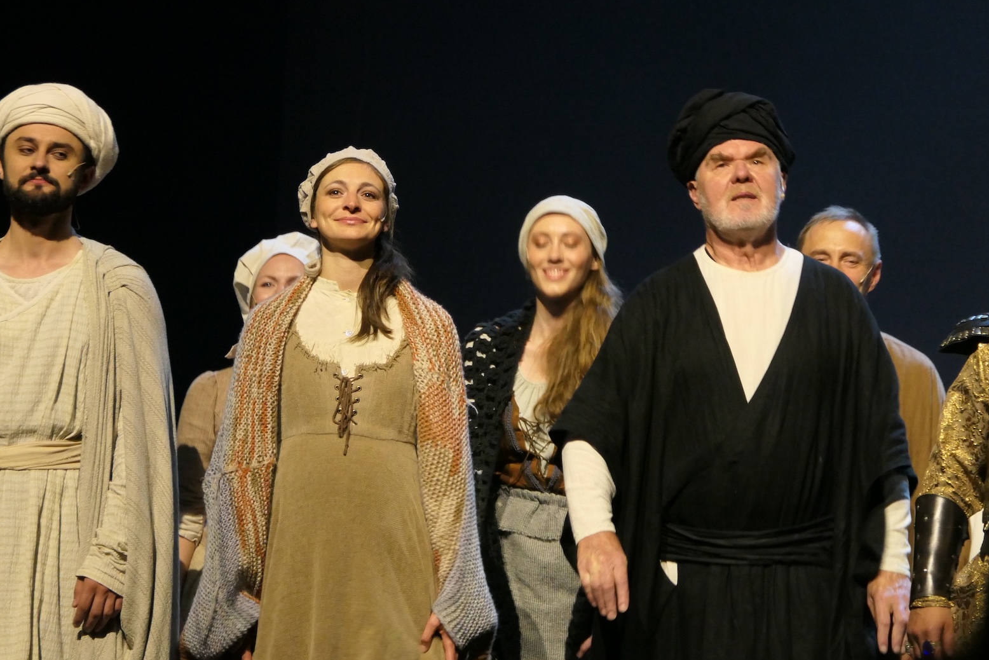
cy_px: 344
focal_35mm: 184
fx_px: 5055
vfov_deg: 7.5
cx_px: 422
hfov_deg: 11.2
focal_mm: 57.9
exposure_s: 1/30
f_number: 4.3
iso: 1600
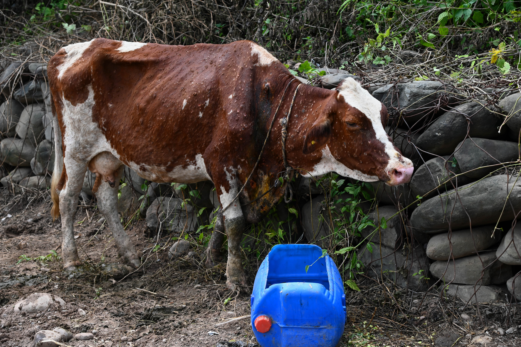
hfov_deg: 27.0
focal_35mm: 75
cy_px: 174
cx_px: 260
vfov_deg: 18.2
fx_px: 1085
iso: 180
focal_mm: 75
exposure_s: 1/250
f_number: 6.3
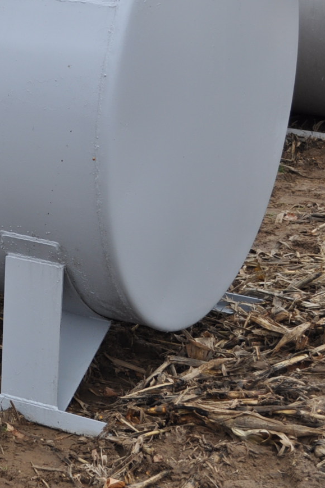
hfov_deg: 12.3
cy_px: 136
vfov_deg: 19.0
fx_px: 1453
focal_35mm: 107
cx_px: -136
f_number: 5.6
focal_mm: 29
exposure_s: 1/125
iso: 200
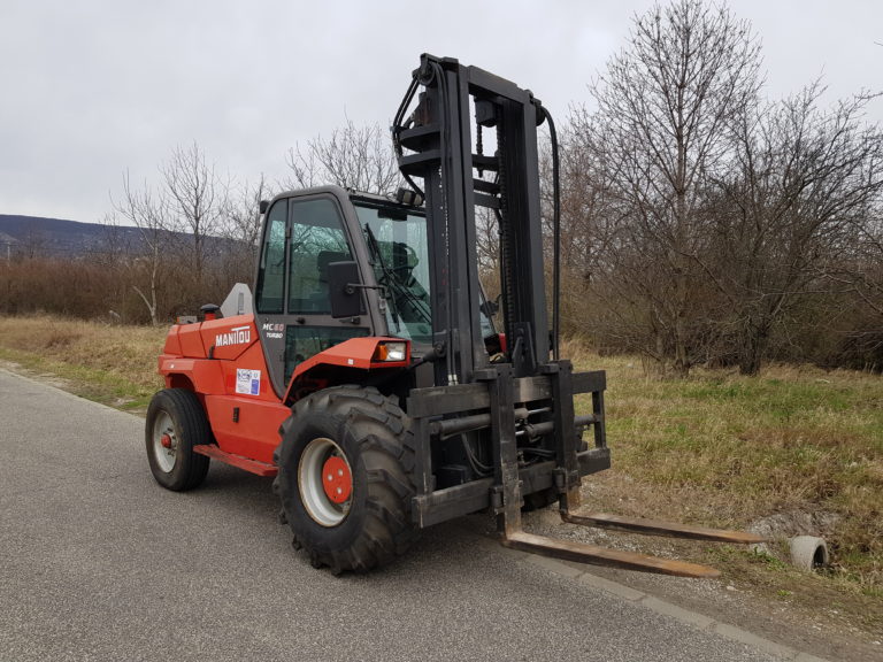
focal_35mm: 26
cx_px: 442
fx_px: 663
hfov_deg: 67.3
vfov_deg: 53.1
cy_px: 331
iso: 40
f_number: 1.7
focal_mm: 4.2
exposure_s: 1/696
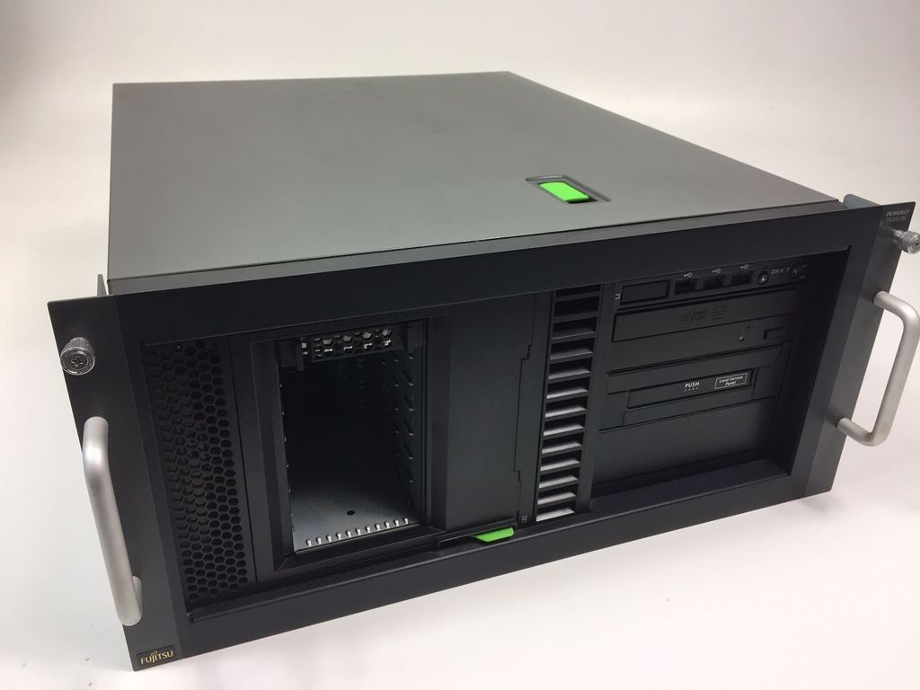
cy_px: 345
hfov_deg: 61.7
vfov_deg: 48.2
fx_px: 771
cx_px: 460
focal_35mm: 29
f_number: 2.2
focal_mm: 4.15
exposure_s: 1/33
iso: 32
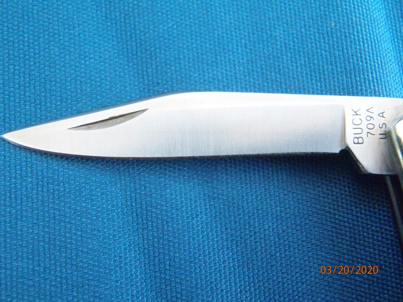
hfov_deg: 50.1
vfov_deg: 38.7
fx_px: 431
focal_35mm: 37
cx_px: 202
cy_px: 151
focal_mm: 6.64
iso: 800
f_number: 4.7
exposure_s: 1/60
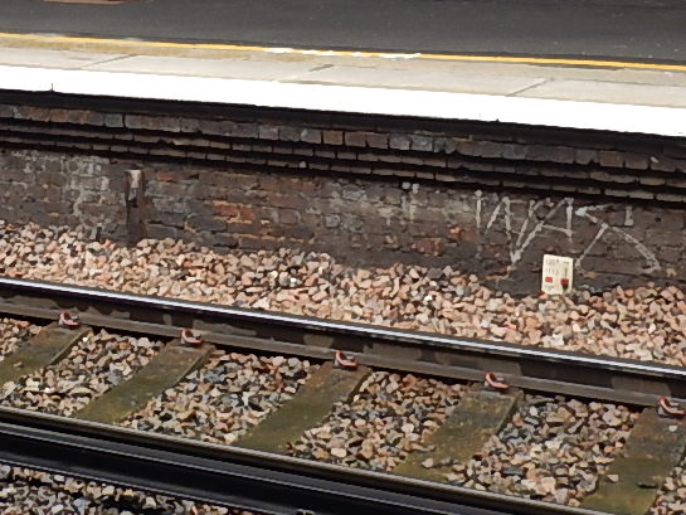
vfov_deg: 15.4
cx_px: 111
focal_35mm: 91
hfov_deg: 21.2
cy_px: -180
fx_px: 1804
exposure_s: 1/30
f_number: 4.2
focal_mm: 5.6
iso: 125
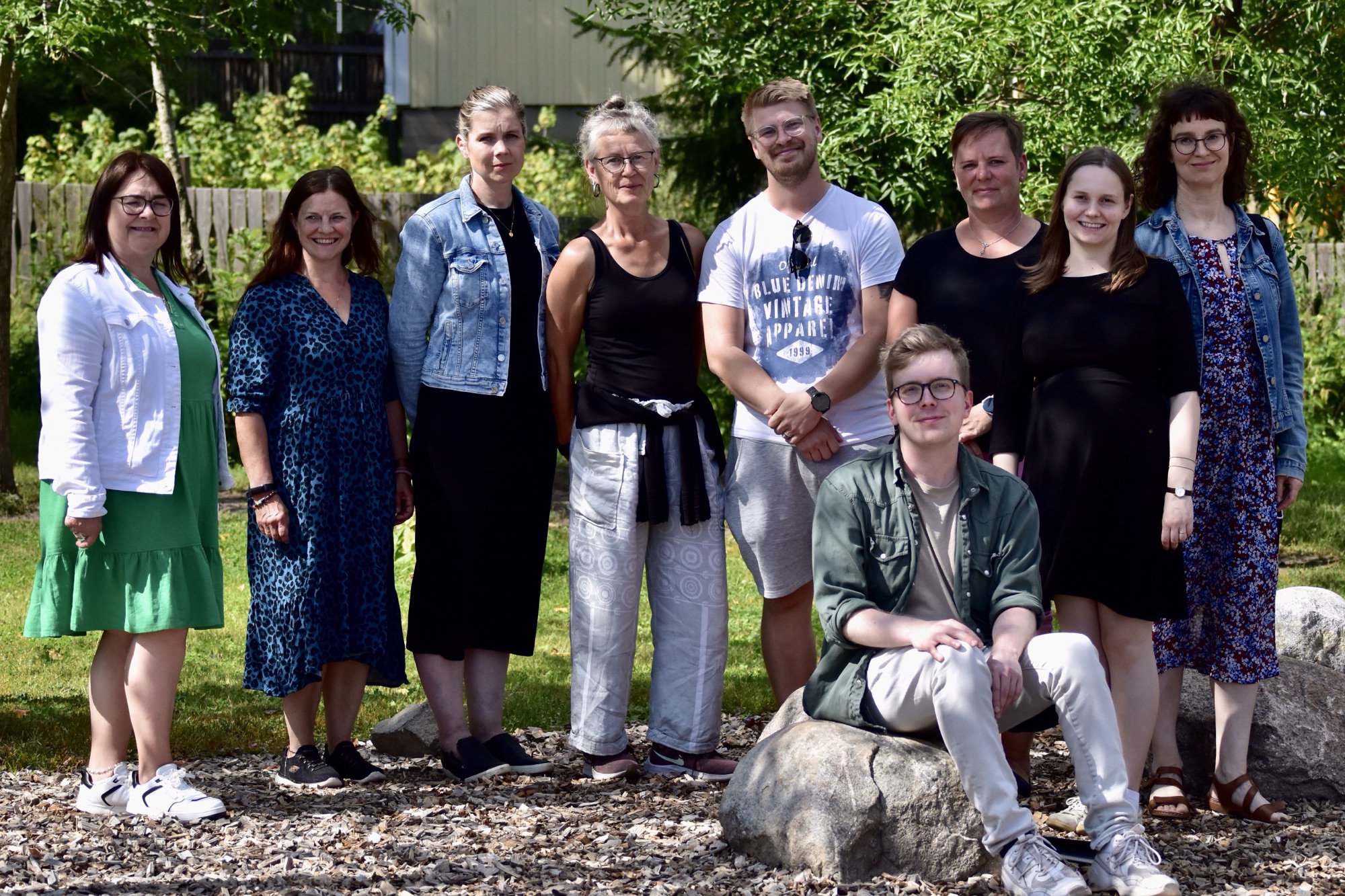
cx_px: 672
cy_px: 448
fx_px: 3922
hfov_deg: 19.5
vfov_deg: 13.0
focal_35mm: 105
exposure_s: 1/4000
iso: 640
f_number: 4.5
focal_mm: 70
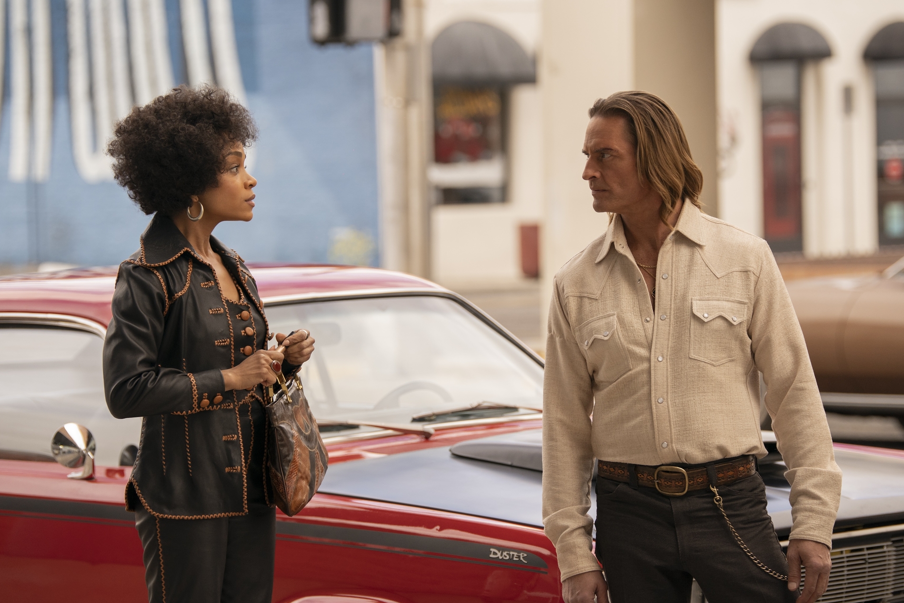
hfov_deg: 10.2
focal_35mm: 201
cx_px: 453
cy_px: 302
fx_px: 5048
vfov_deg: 6.8
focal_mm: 200
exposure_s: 1/1250
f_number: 5
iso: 1250
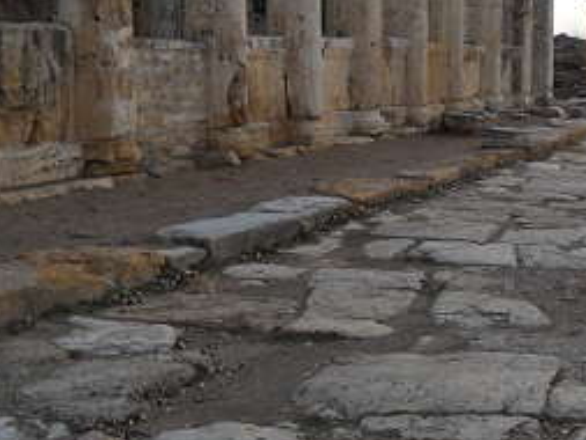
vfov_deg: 22.7
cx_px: 639
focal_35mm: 64
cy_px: 107
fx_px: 1084
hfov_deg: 27.7
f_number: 3.2
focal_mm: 4.9
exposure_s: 1/640
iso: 80
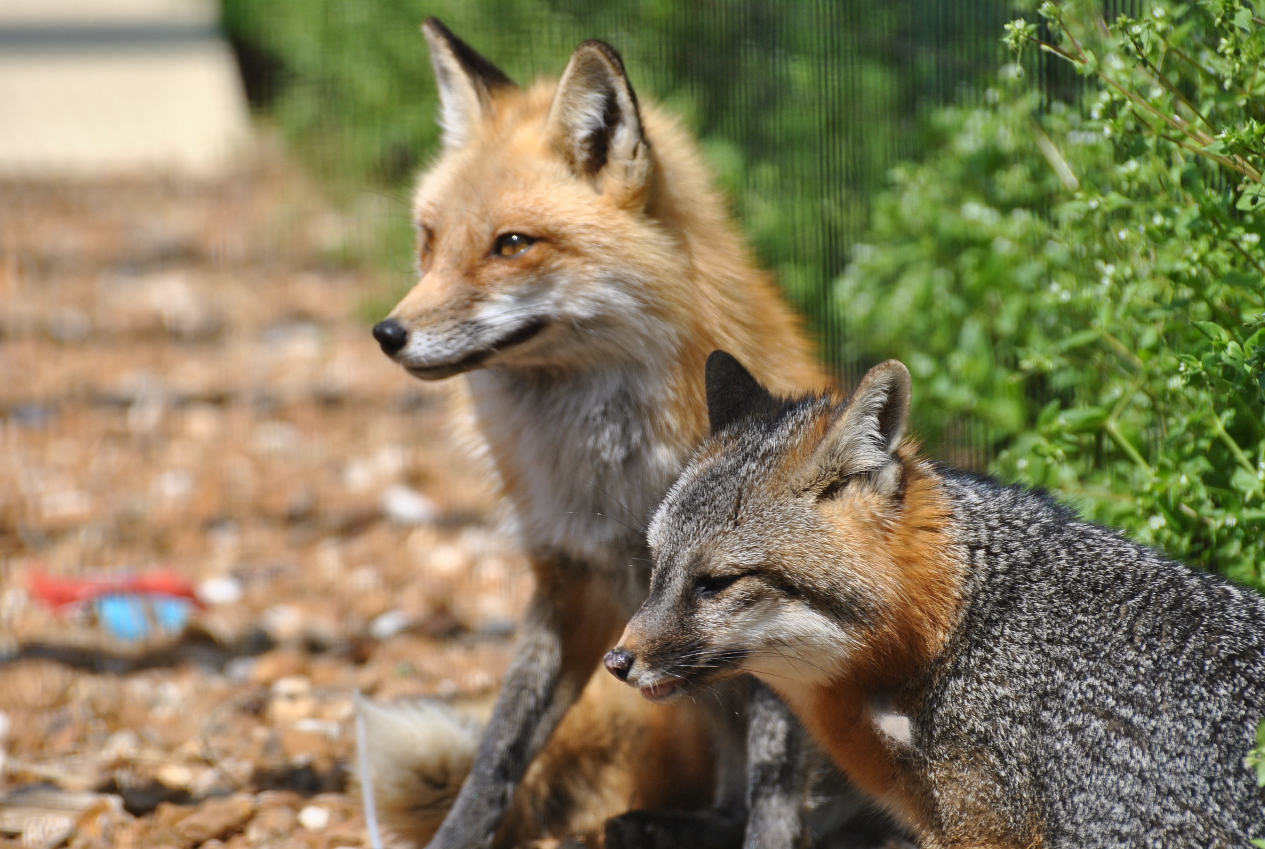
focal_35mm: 255
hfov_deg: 8.1
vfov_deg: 5.4
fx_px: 8979
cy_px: 424
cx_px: 632
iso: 200
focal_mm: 170
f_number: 5
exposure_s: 1/800
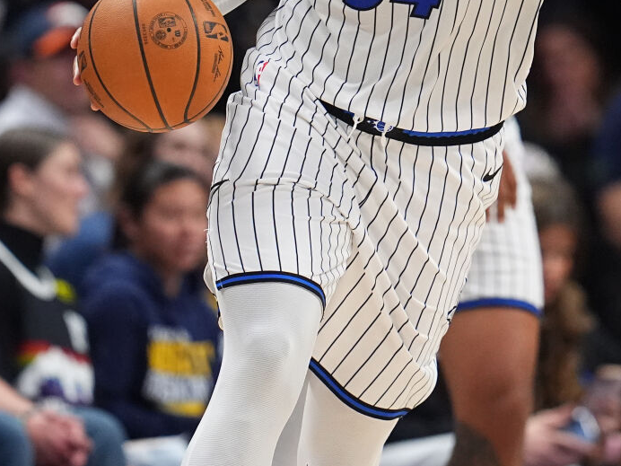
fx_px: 17581
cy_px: -49
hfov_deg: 2.0
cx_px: 363
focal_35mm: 980
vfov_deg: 1.5
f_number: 3.5
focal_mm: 400
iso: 5000
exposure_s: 1/1600
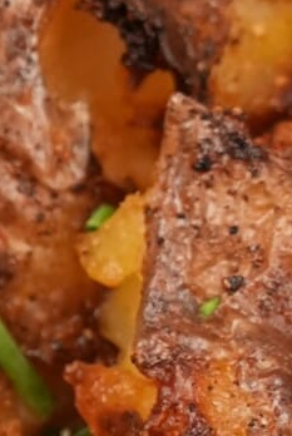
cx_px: -544
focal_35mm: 248
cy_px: 356
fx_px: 3003
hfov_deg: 5.3
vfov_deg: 8.3
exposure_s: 1/200
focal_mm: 42.1
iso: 5000
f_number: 9
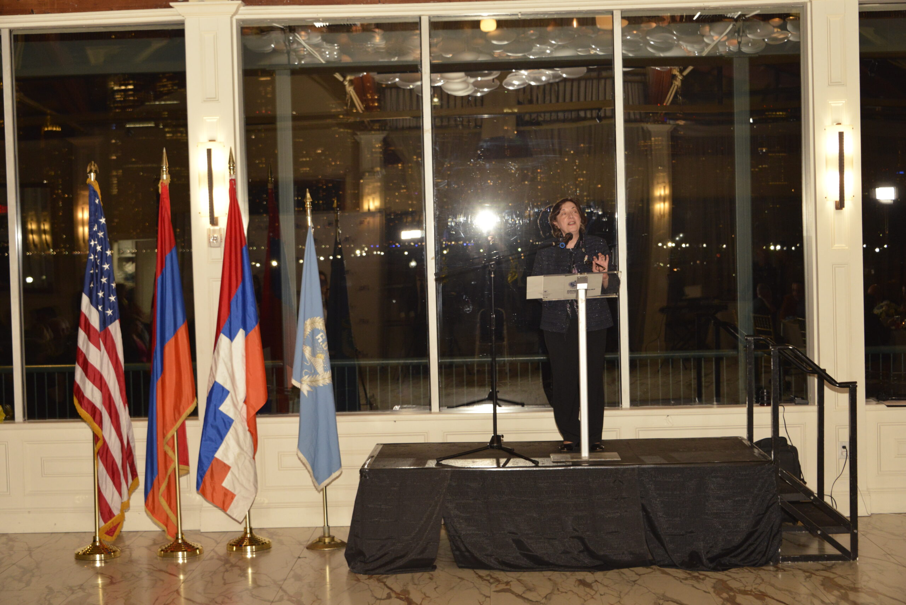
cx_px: 453
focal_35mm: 58
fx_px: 1460
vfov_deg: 23.4
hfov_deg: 34.5
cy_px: 302
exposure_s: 1/125
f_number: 5.6
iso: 2500
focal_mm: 58
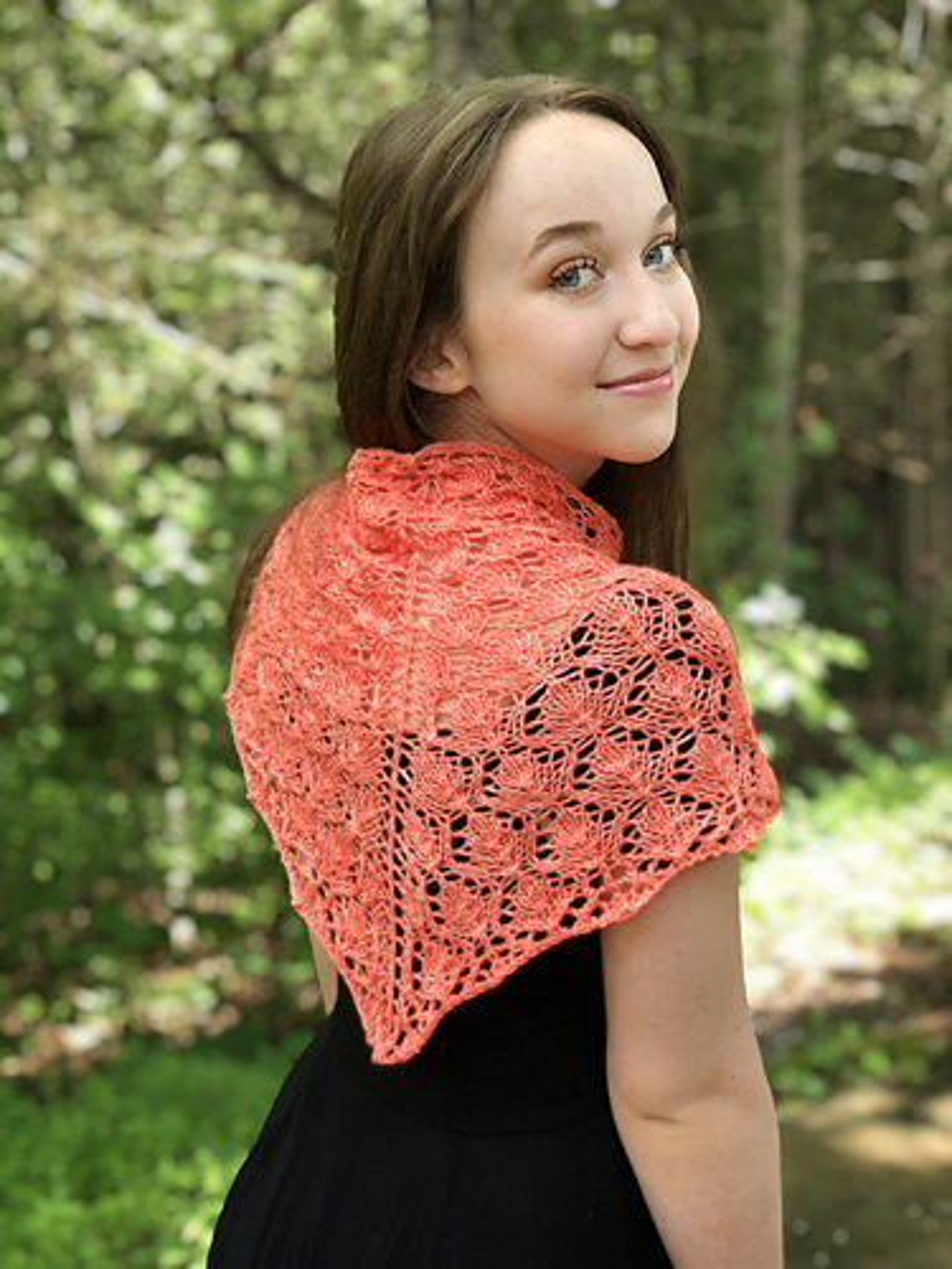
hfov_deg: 28.0
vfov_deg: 36.8
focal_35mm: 52
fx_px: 1907
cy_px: 634
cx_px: 476
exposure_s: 1/60
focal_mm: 6
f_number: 2.4
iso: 32
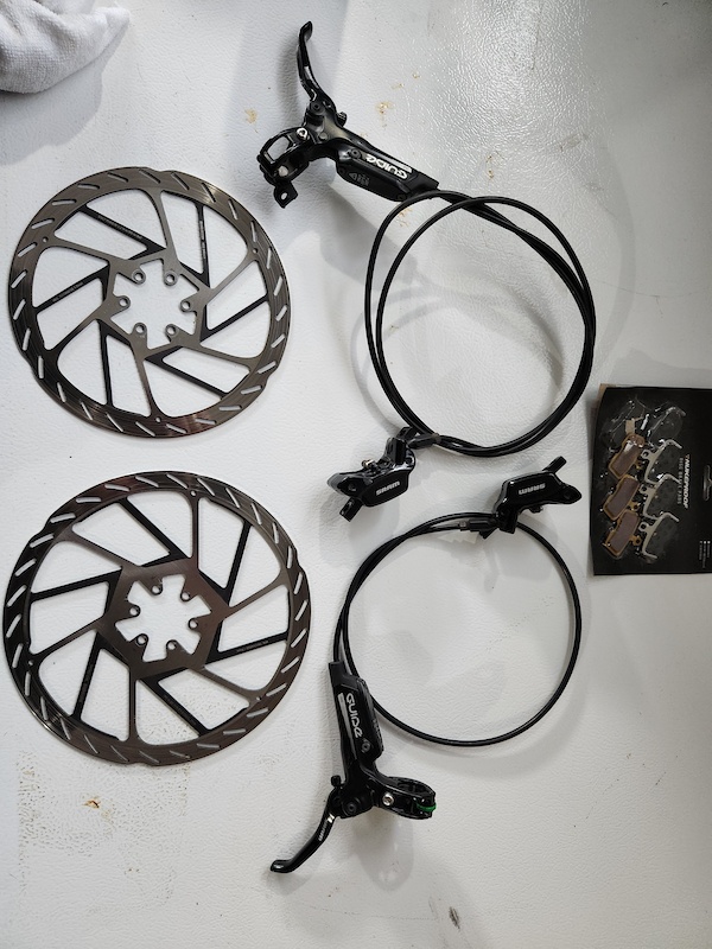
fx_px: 631
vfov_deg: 73.9
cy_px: 474
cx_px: 356
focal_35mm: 23
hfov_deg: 58.9
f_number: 1.8
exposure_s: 1/120
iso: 800
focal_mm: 5.4
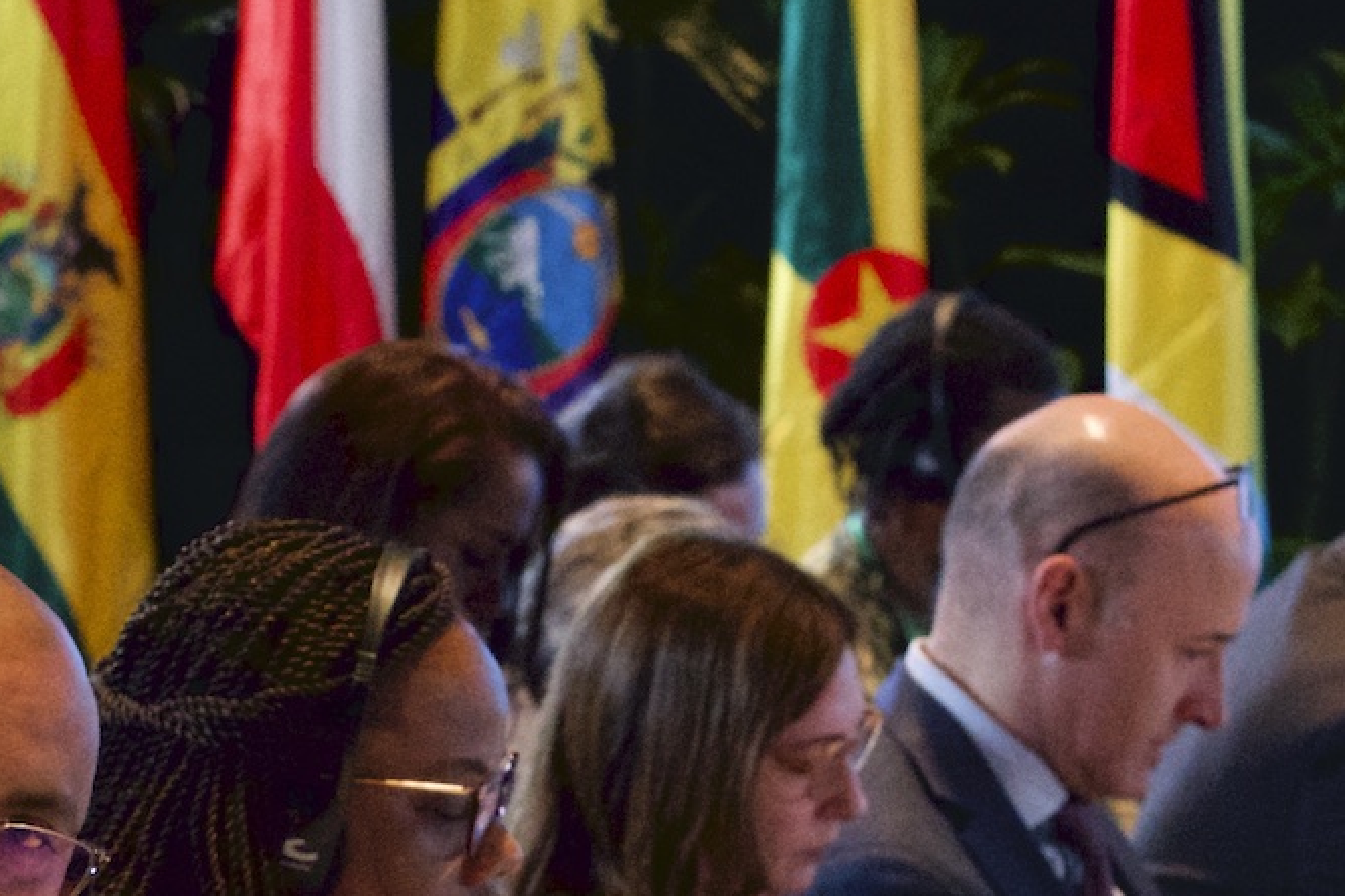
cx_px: 718
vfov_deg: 3.8
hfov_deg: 5.7
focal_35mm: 361
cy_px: 1079
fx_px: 13483
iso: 6400
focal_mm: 78
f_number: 5.6
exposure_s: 1/160
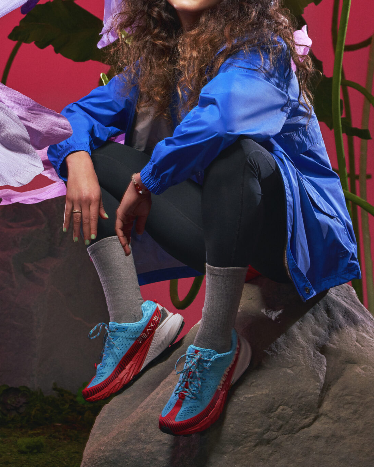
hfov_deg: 10.3
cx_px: 99
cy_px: 127
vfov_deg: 12.9
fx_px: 2061
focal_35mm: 149
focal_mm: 85
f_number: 5.6
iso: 400
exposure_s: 1/125
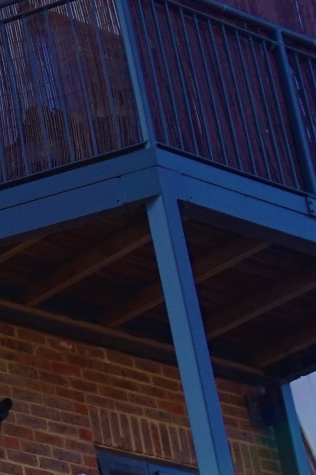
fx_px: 1700
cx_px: -710
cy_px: 622
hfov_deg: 8.4
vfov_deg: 15.1
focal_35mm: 129
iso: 100
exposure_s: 1/100
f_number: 8
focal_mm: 16
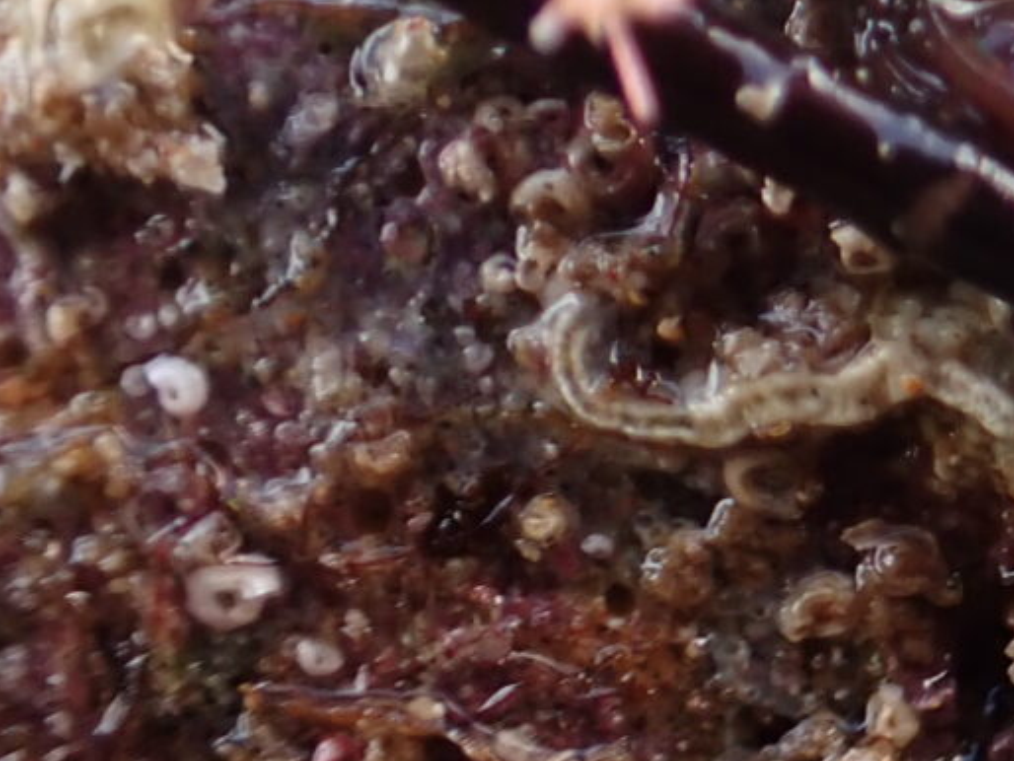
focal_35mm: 112
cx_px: 1689
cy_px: 57
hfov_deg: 15.6
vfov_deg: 13.1
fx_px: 3282
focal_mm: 5.4
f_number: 2.3
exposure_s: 1/125
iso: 125
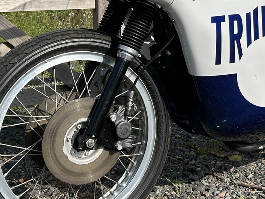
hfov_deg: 23.8
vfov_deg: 17.9
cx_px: 210
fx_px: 620
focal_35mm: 81
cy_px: 19
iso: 50
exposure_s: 1/3460
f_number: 1.5
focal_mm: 5.7
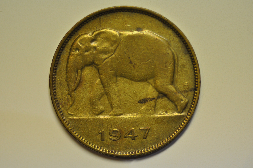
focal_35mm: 90
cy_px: 84
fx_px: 632
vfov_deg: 15.2
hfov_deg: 22.6
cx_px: 126
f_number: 4
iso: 560
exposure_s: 1/250
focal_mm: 60
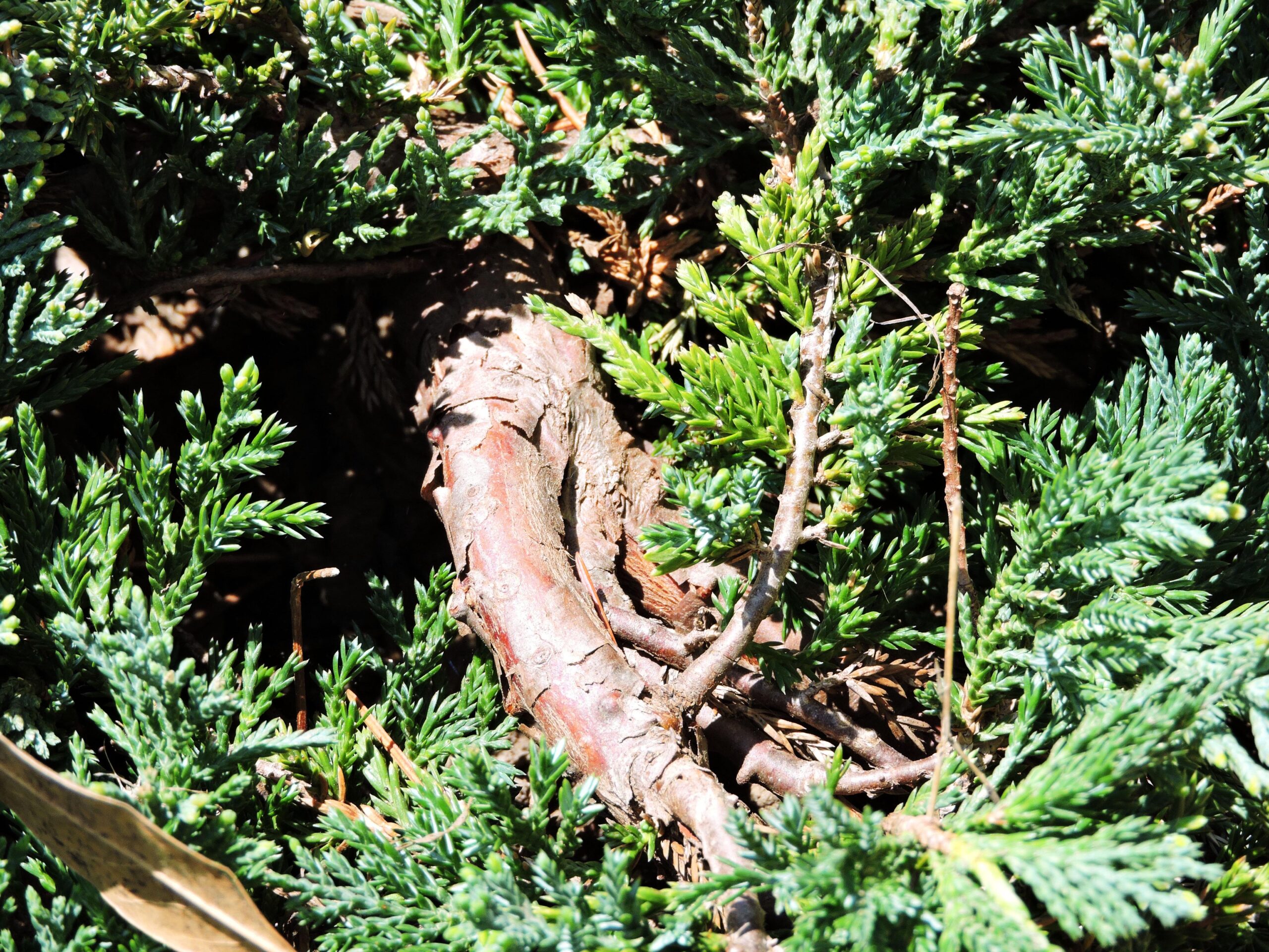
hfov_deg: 15.8
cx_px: 634
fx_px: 4582
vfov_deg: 11.9
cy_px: 476
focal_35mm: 125
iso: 100
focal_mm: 22.4
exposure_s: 1/250
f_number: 5
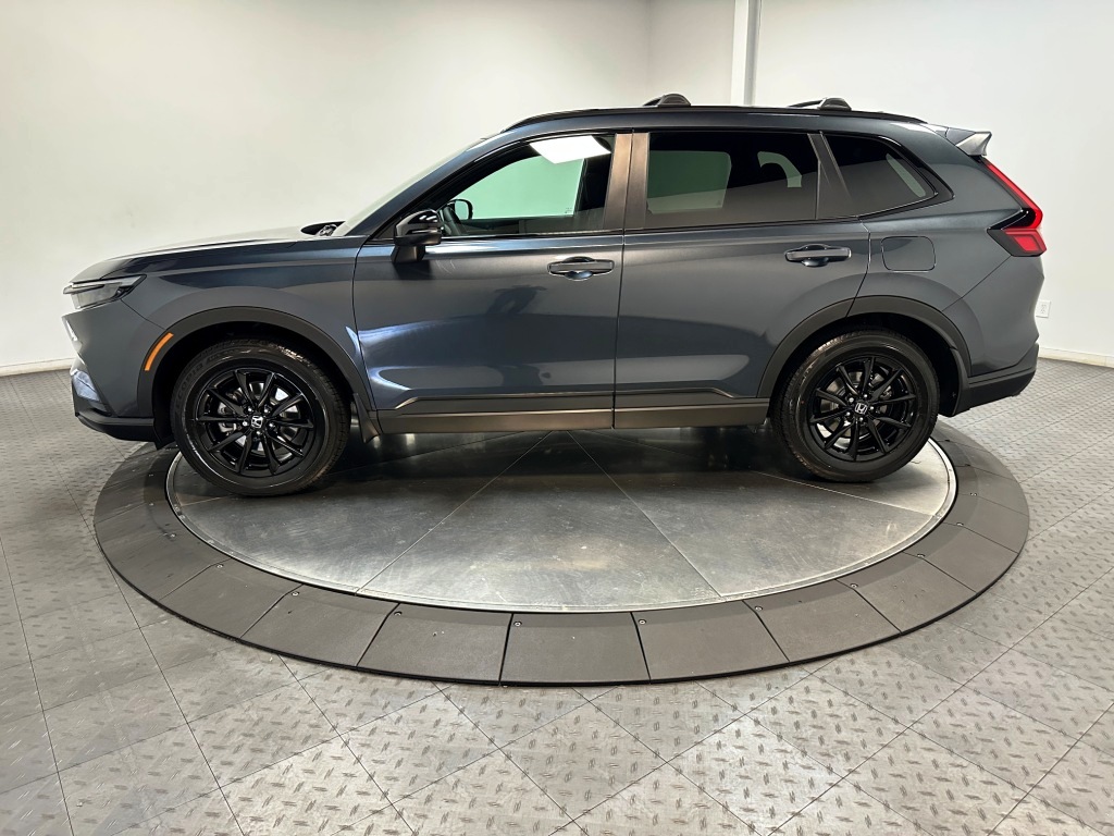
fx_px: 772
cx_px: 557
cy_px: 418
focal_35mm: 24
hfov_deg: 71.6
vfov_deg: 56.8
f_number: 1.78
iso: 640
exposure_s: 1/60
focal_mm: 6.86
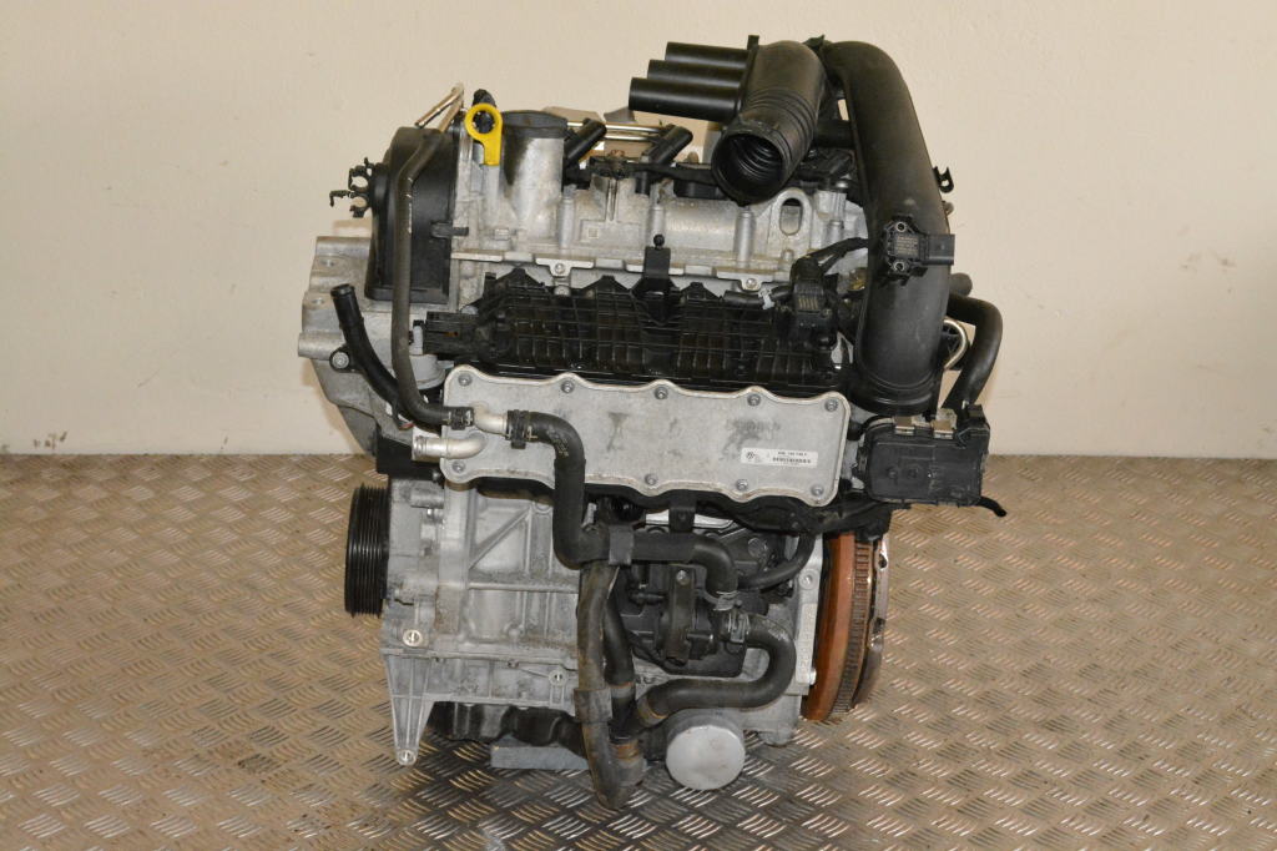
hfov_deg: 35.1
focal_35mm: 57
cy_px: 426
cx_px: 638
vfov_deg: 23.8
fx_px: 2021
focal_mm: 38
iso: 6400
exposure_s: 1/60
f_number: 8
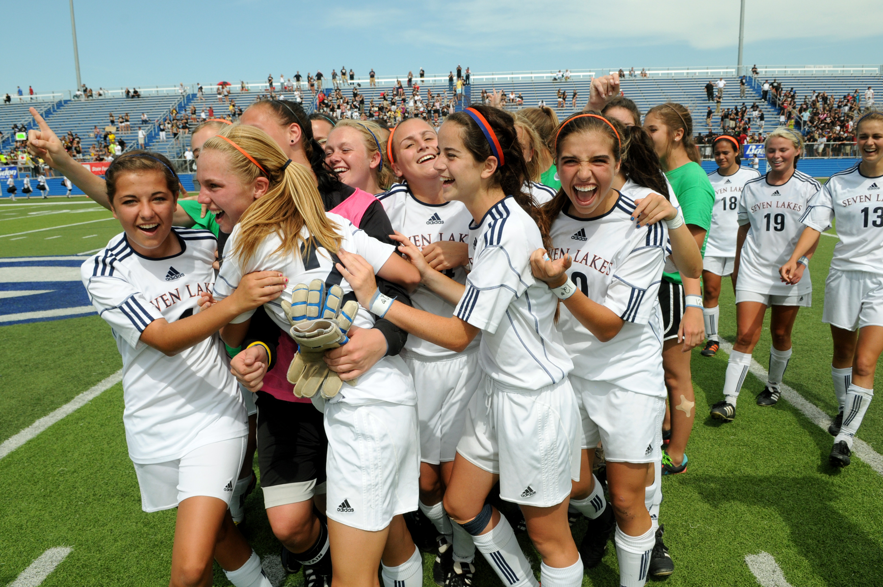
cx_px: 442
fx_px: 625
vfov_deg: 50.3
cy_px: 294
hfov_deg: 70.5
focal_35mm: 26
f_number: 8
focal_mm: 17
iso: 320
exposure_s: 1/640
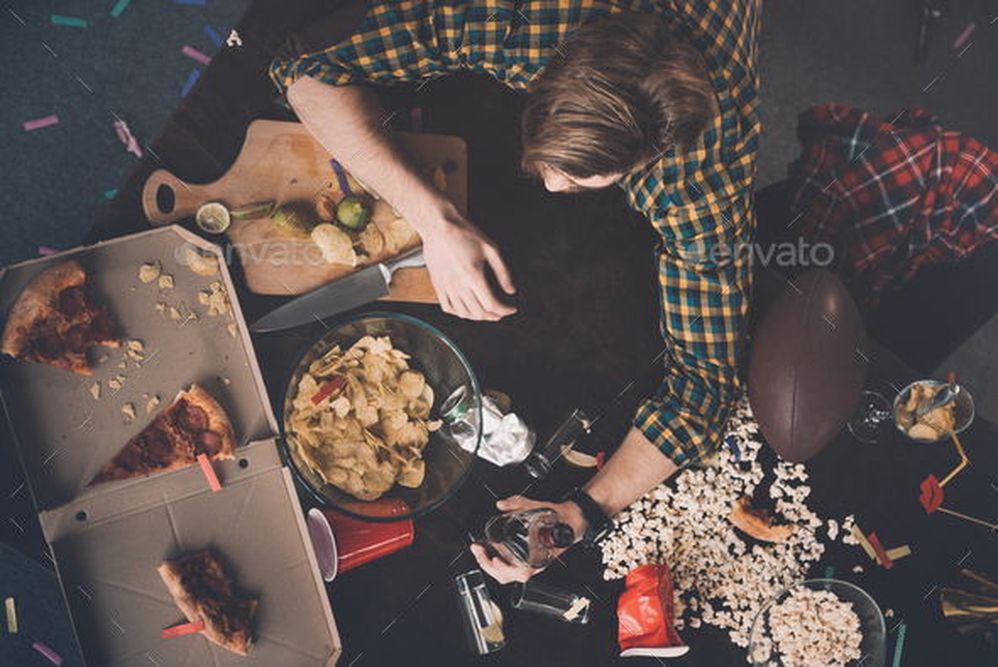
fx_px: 1609
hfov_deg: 34.5
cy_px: 334
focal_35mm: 58
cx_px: 499
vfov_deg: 23.4
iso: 400
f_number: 2.8
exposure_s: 1/125
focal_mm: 58
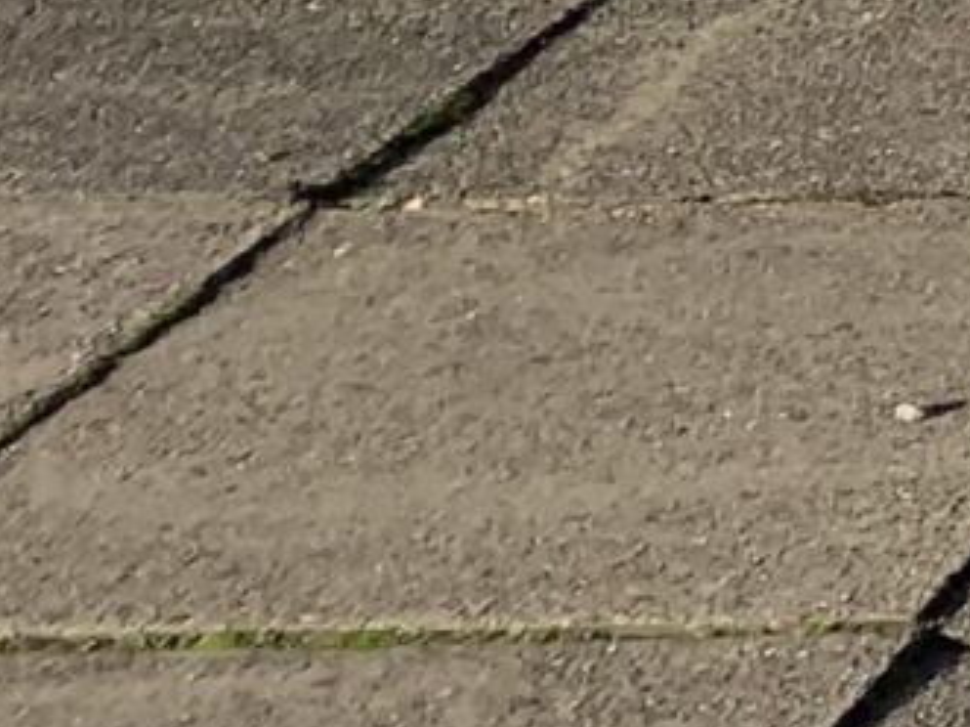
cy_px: -1932
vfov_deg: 6.3
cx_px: 3733
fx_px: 5630
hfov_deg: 7.4
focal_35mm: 201
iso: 25
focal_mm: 4.25
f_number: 1.8
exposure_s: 1/1299
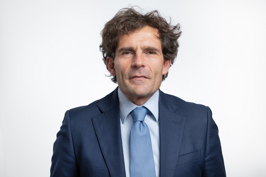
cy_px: 89
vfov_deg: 20.6
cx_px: 134
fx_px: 488
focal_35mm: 66
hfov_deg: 30.5
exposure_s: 1/250
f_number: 4.5
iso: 640
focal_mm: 65
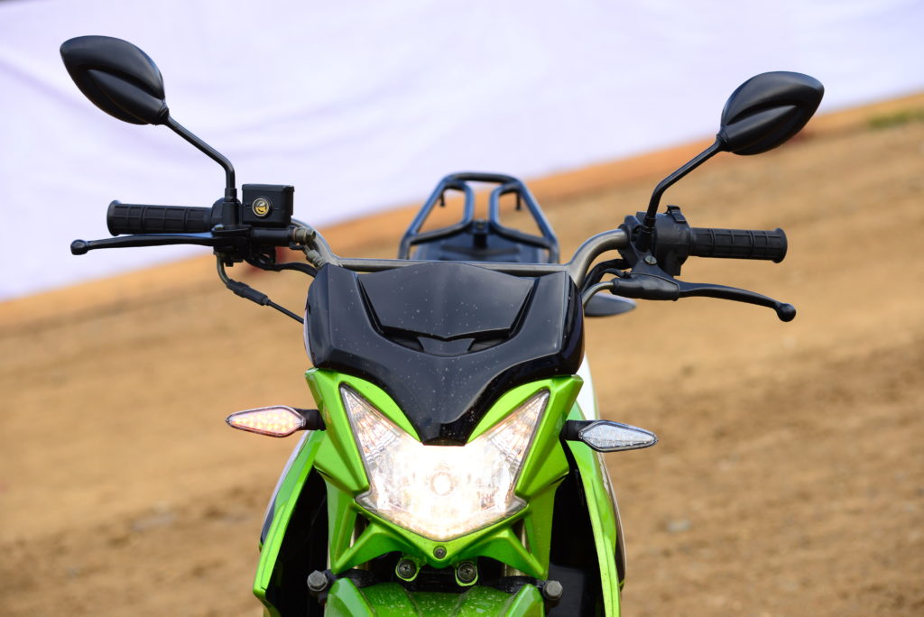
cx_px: 462
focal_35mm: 125
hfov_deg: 16.4
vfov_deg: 11.0
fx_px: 3210
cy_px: 308
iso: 400
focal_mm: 125
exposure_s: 1/500
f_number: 6.3
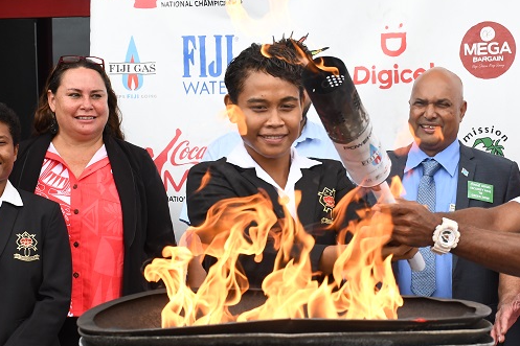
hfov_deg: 19.2
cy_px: 210
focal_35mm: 106
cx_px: 360
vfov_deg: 12.9
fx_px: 1531
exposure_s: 1/640
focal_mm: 42
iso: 800
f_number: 8
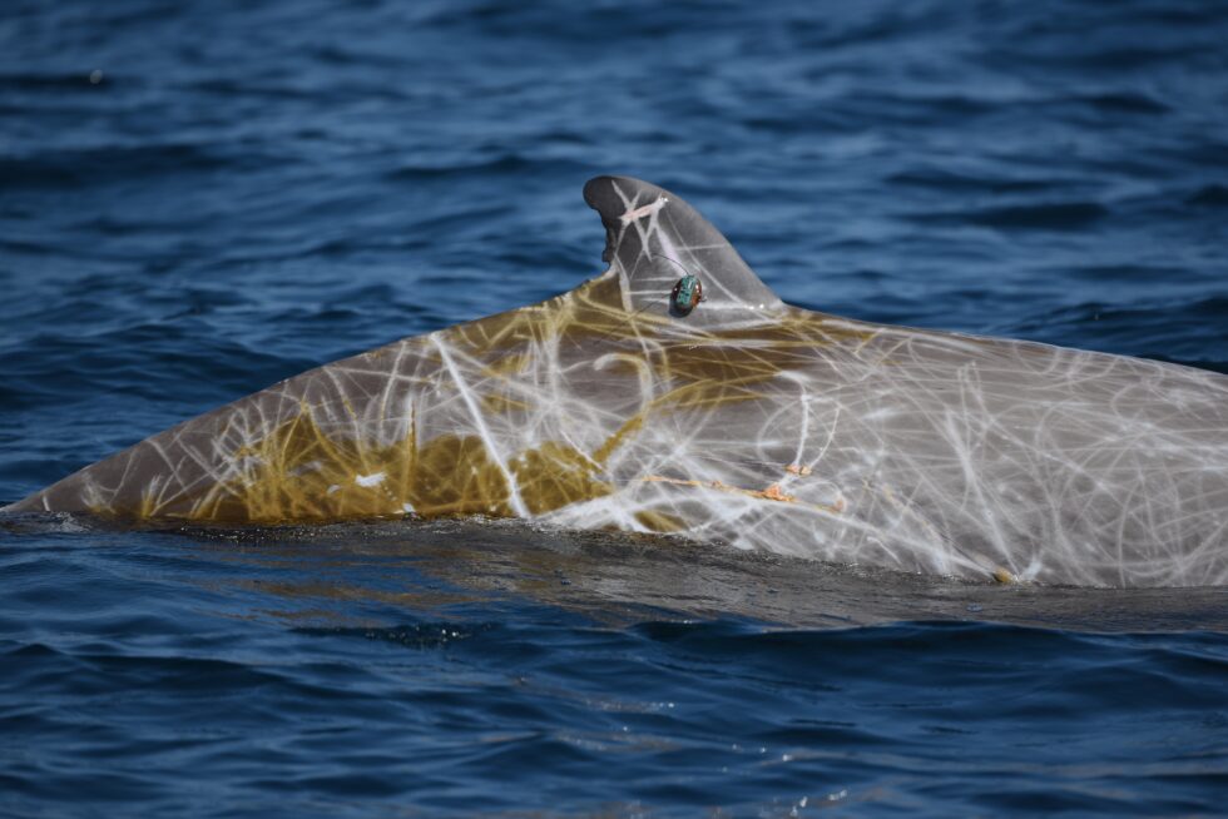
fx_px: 13648
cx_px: 614
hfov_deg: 5.2
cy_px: 410
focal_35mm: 400
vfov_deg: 3.4
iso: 250
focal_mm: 400
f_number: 5.6
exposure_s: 1/1600
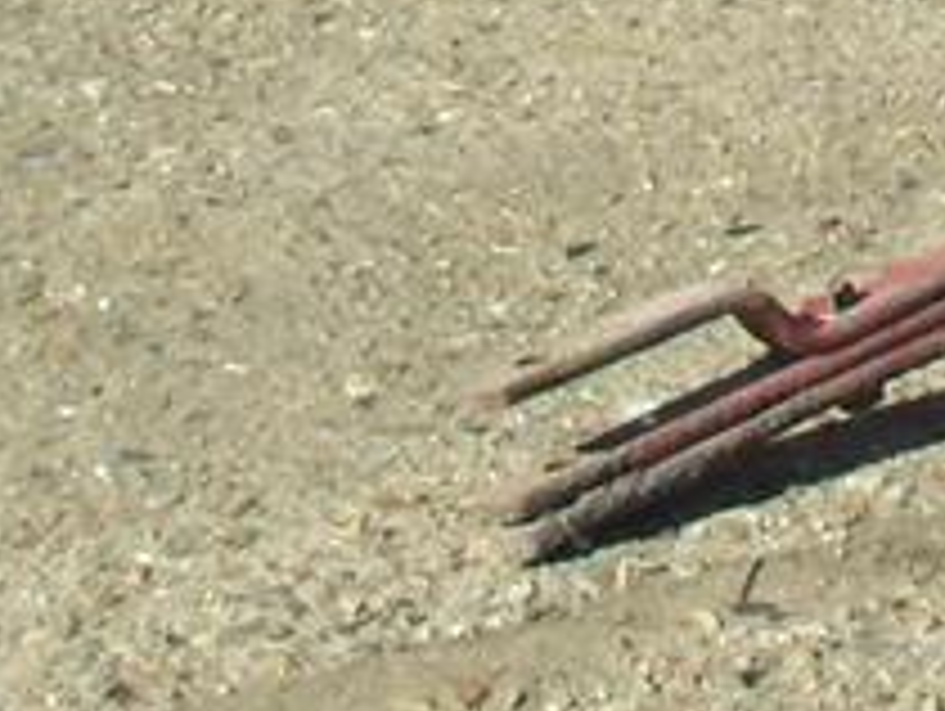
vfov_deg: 5.8
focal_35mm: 240
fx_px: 6559
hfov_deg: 7.6
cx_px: 2331
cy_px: -1377
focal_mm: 6.3
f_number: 8.4
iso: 100
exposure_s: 1/180
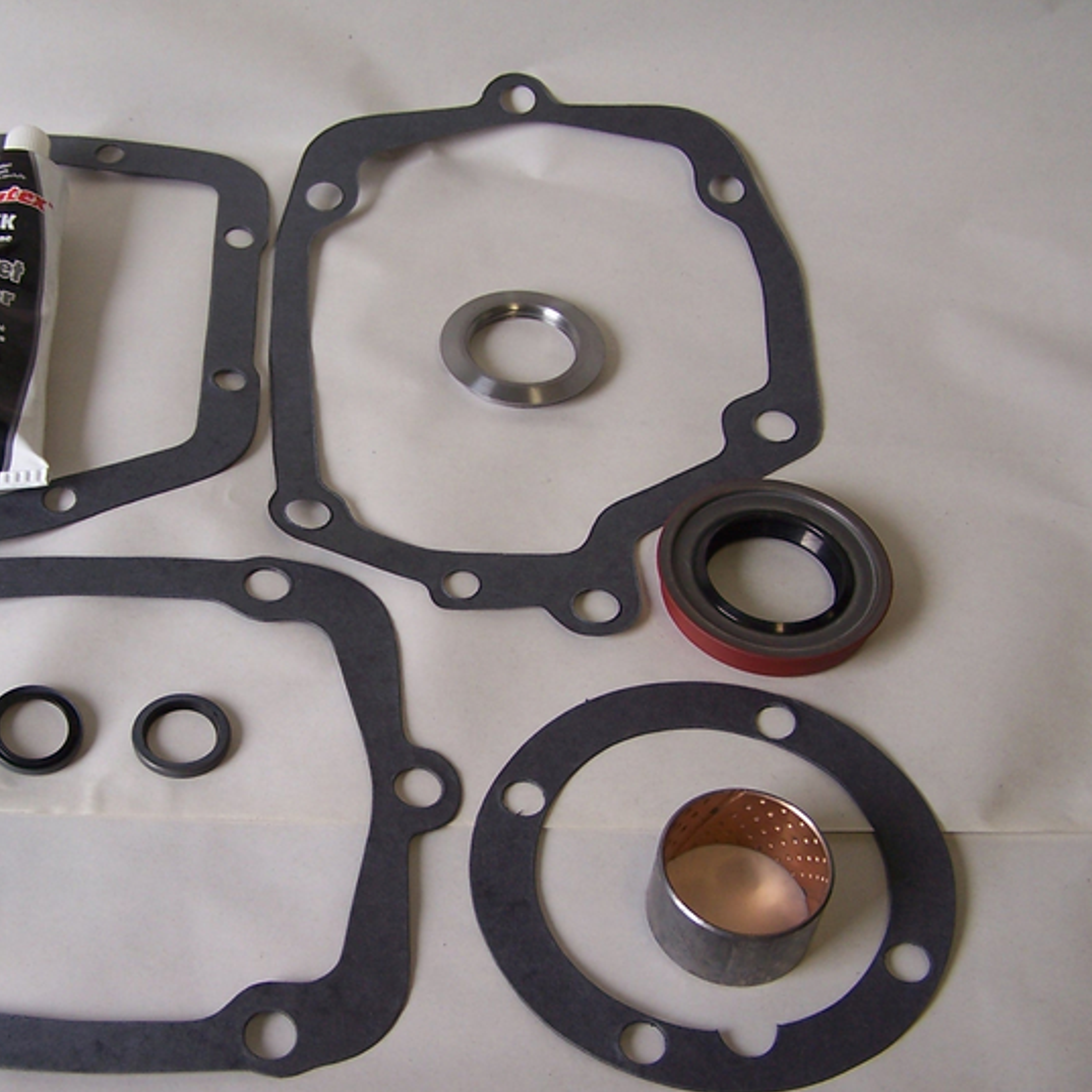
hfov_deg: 33.7
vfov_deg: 34.0
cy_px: 584
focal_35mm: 50
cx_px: 356
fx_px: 1785
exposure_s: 1/90
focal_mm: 6.3
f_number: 2.8
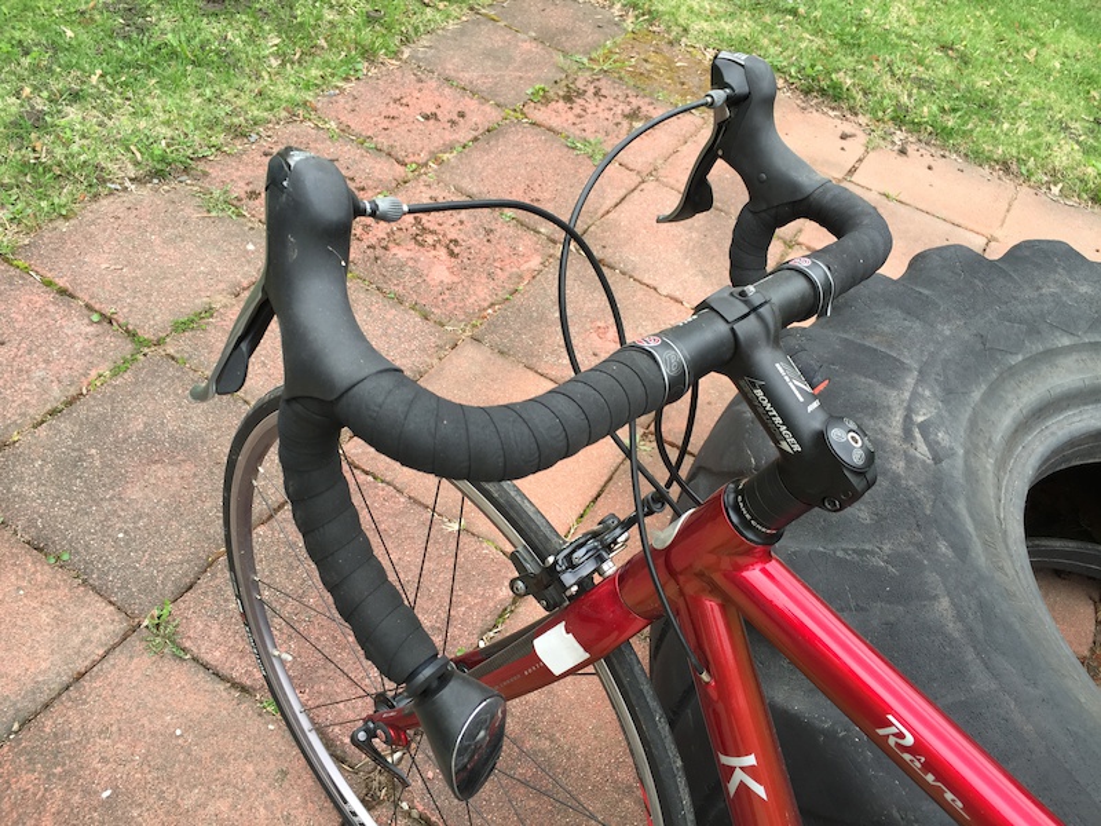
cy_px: 413
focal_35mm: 29
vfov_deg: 48.2
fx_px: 922
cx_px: 550
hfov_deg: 61.7
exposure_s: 1/199
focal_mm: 4.15
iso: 32
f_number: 2.2
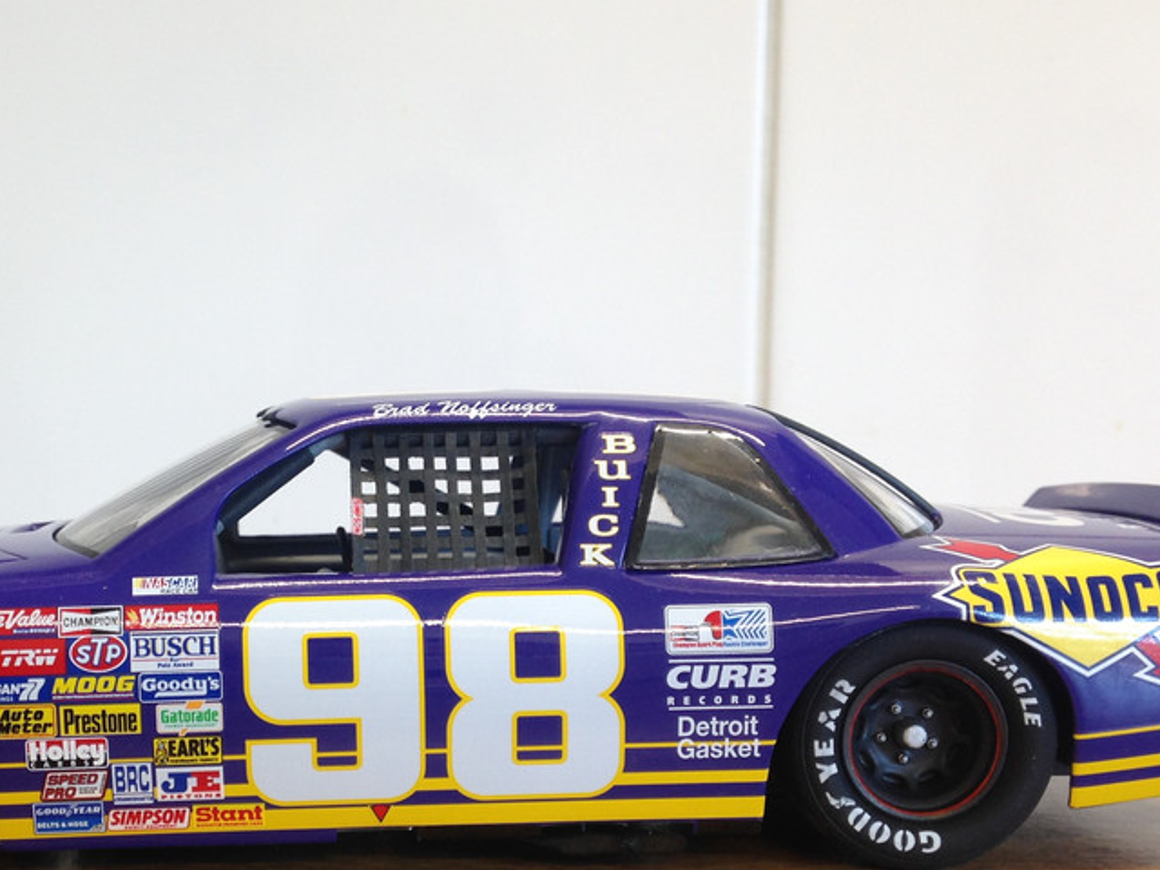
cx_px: 382
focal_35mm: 55
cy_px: 629
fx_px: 1843
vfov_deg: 26.3
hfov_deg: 34.6
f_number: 2.4
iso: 50
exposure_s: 1/20
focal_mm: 4.12
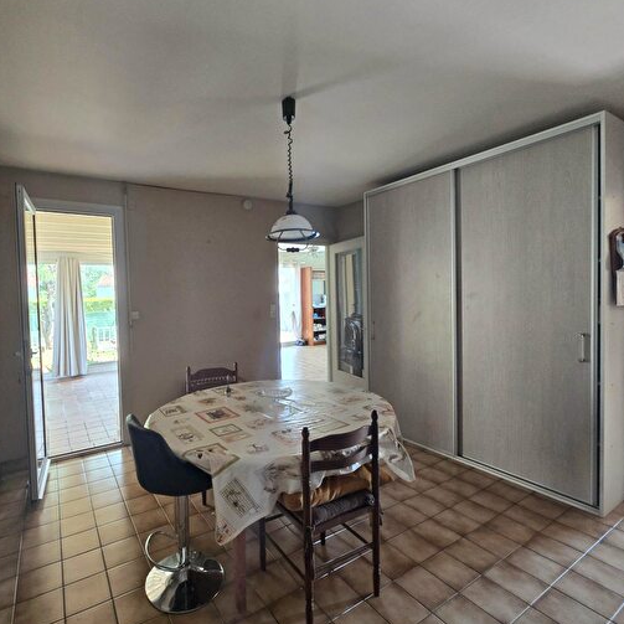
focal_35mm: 16
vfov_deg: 87.4
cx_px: 243
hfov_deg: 86.1
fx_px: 326
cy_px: 310
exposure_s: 1/100
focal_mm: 2.2
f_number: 2.2
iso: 320
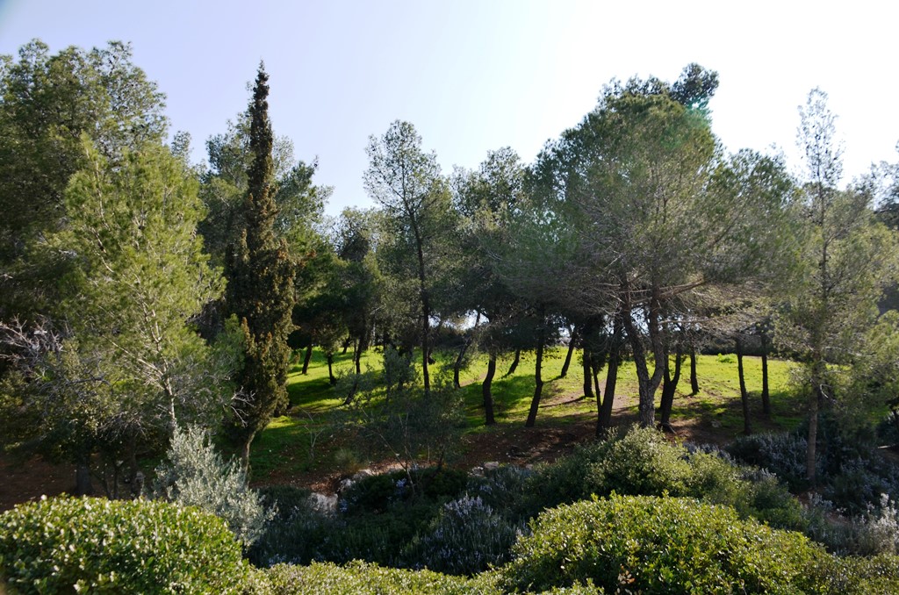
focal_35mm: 30
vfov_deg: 43.4
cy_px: 298
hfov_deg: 62.0
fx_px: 748
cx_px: 450
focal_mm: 20
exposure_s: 1/250
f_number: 8
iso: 125
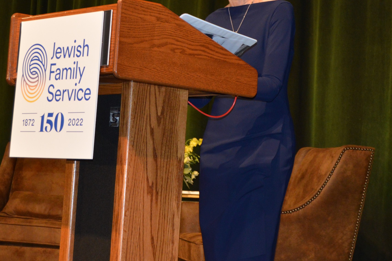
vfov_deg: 16.2
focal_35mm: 84
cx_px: 172
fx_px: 914
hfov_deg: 24.2
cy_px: 81
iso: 800
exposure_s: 1/60
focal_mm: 40
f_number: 5
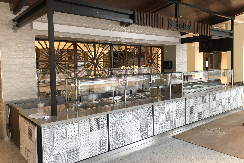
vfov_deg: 43.6
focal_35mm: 30
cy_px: 79
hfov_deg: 61.9
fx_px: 203
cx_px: 119
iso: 40
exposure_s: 1/24
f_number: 1.8
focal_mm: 3.99
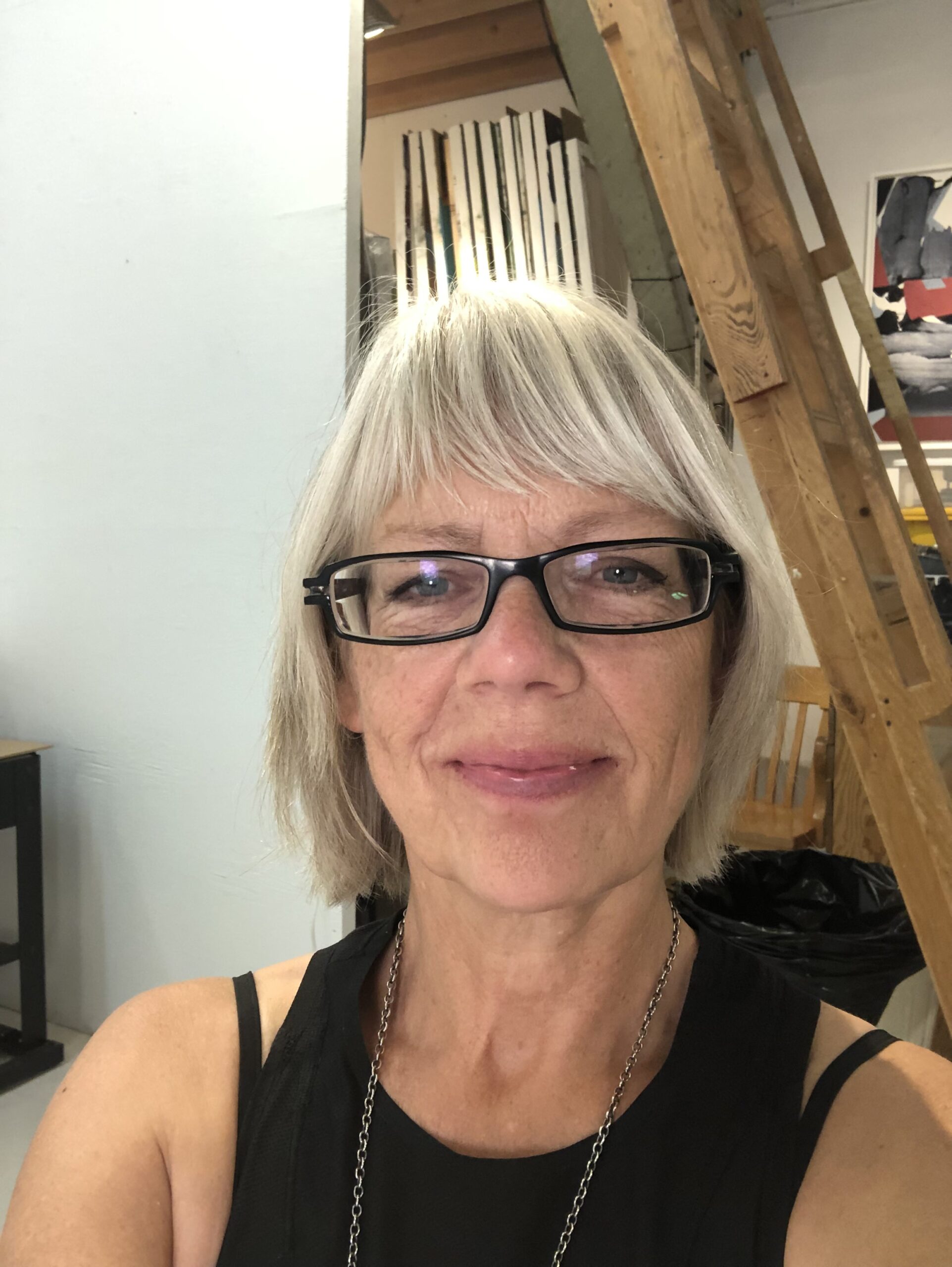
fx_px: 1172
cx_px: 476
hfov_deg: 44.2
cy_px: 634
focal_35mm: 32
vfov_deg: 56.8
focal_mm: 2.87
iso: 125
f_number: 2.2
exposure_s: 1/60
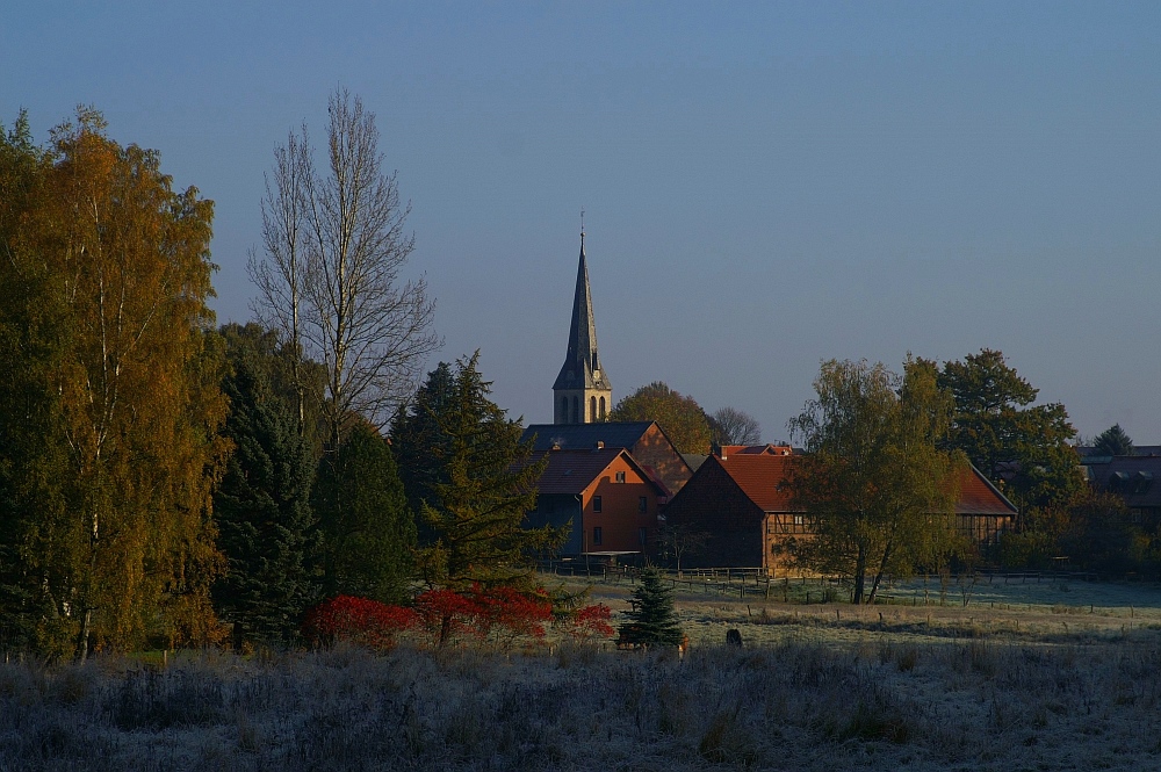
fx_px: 4108
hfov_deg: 16.1
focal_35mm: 128
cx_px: 580
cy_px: 386
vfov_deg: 10.7
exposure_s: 1/750
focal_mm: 85
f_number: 6.7
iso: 100
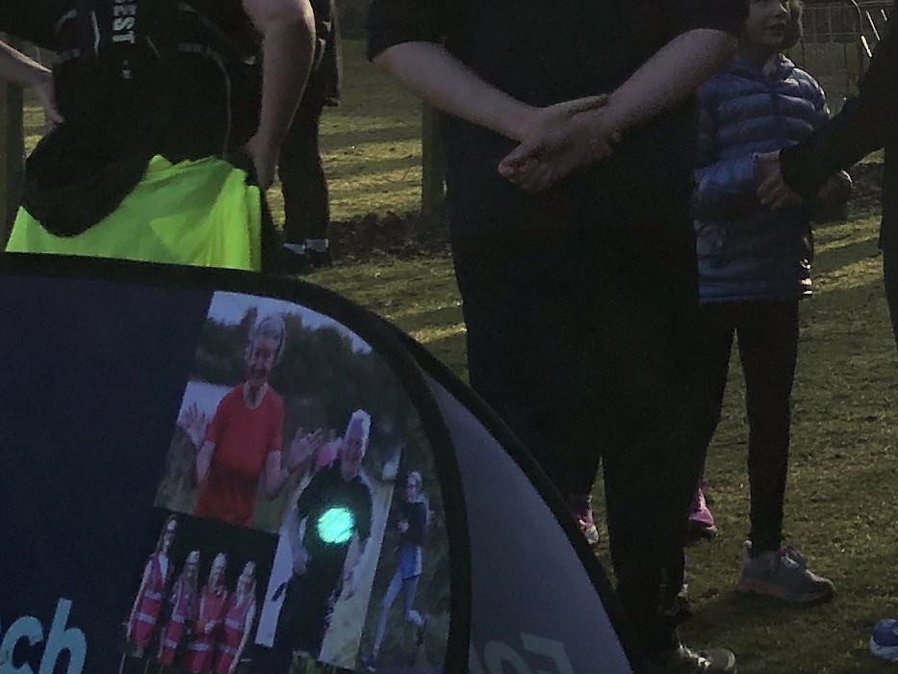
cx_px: 1247
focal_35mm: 121
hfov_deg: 15.3
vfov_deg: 12.0
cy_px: -71
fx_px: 3139
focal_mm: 4
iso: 20
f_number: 1.8
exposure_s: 1/2288
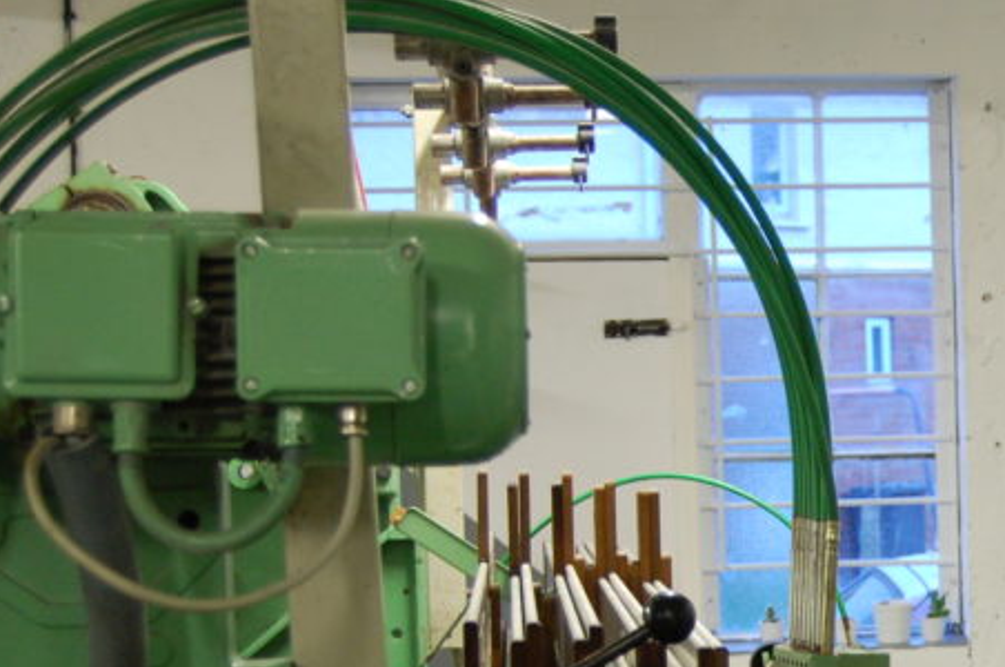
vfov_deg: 13.2
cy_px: 630
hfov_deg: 19.4
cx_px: 1049
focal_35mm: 102
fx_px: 2843
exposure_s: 1/20
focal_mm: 30
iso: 800
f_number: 4.2
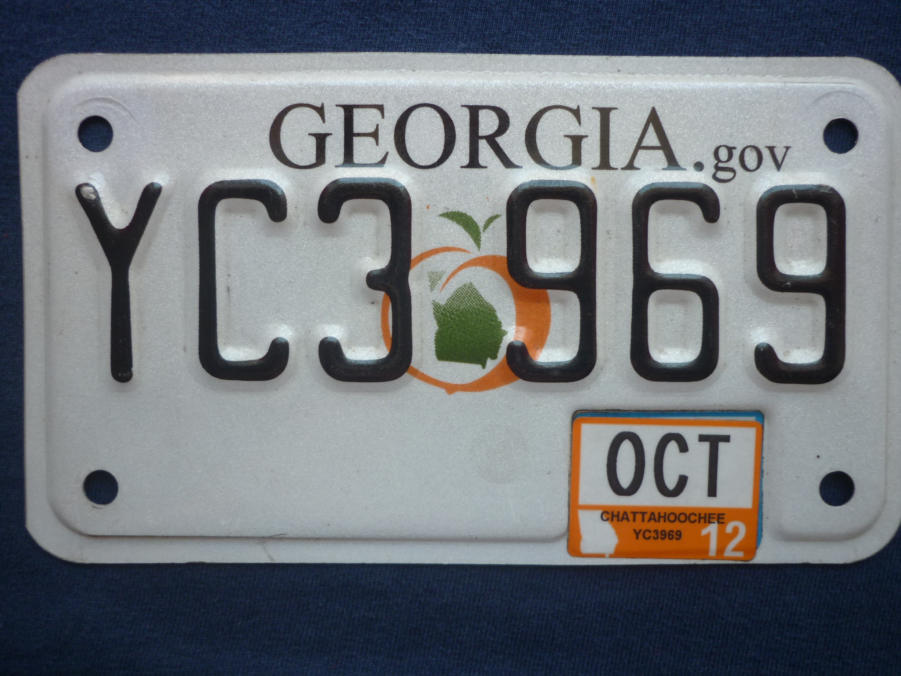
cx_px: 450
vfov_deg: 42.9
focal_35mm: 33
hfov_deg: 55.4
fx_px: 859
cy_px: 338
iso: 80
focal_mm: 5.5
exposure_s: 1/40
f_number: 2.8
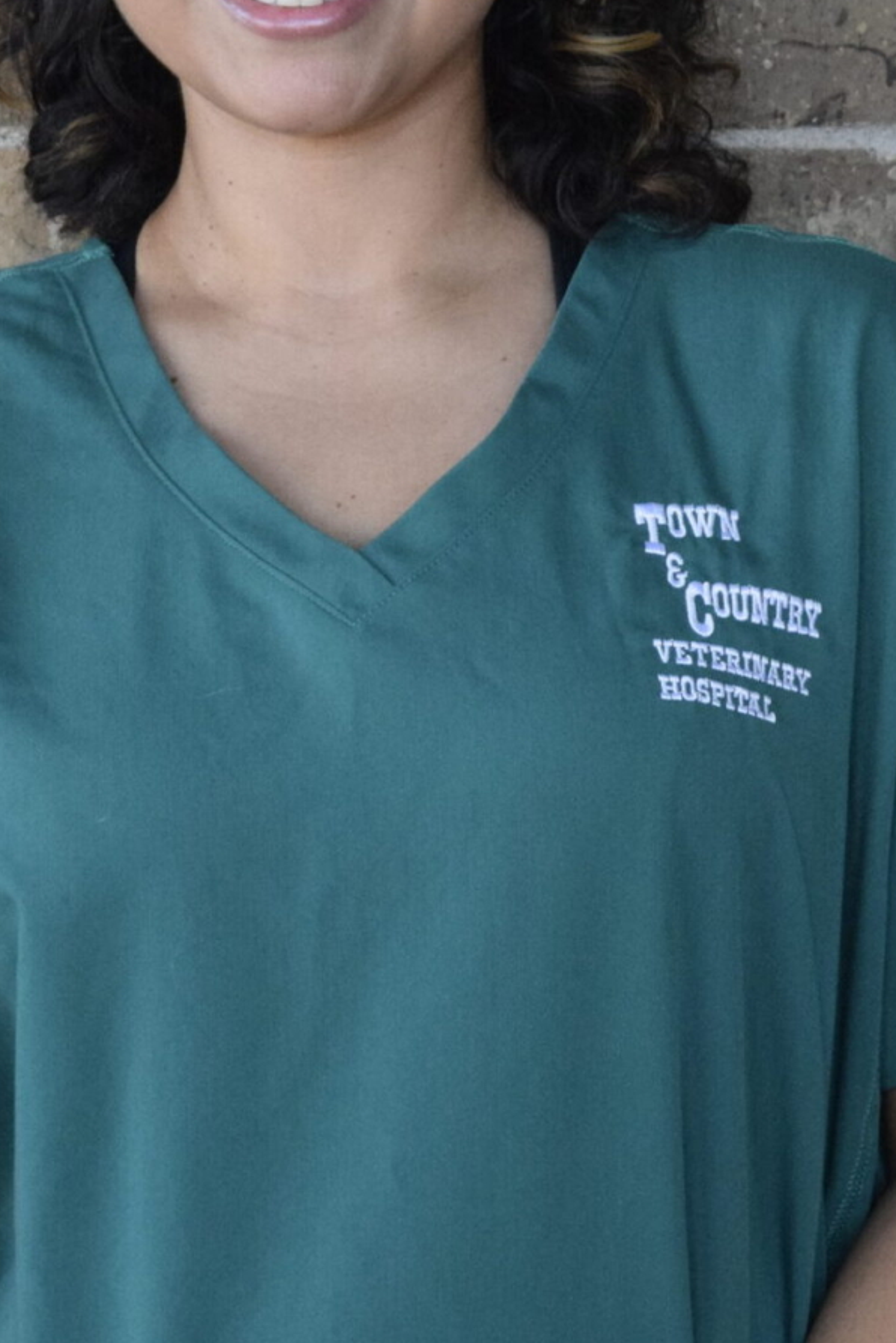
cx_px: 474
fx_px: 5292
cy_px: 348
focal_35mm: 142
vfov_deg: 14.4
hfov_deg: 9.7
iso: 2500
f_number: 5.6
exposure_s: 1/500
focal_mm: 55
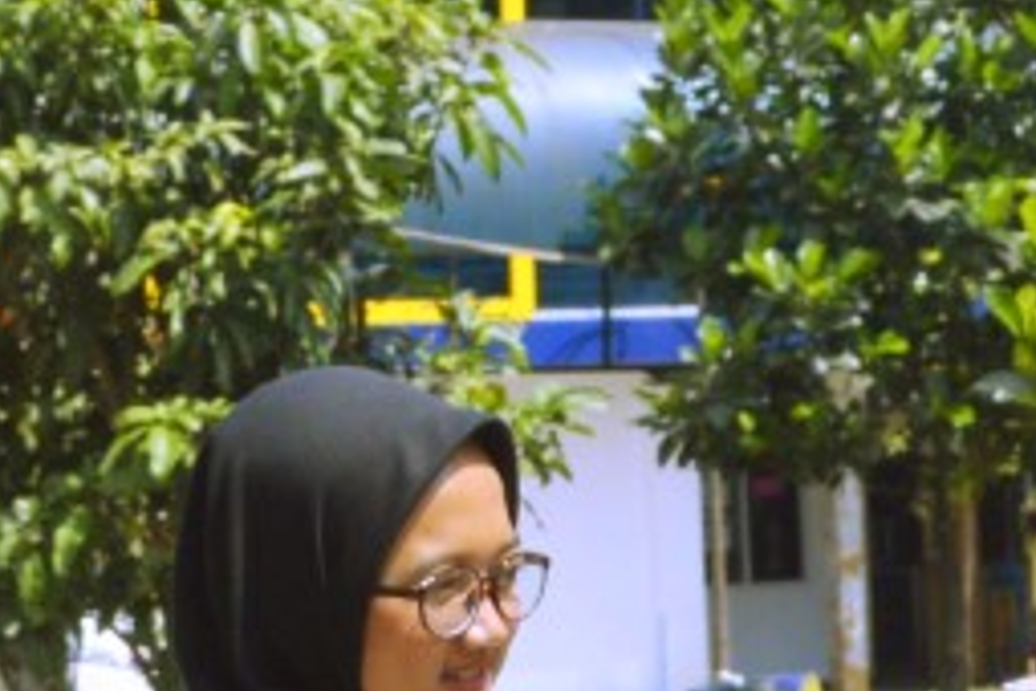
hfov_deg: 9.8
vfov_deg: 6.5
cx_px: 516
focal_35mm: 210
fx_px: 6043
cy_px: 93
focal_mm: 22
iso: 400
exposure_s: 1/1600
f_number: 6.3
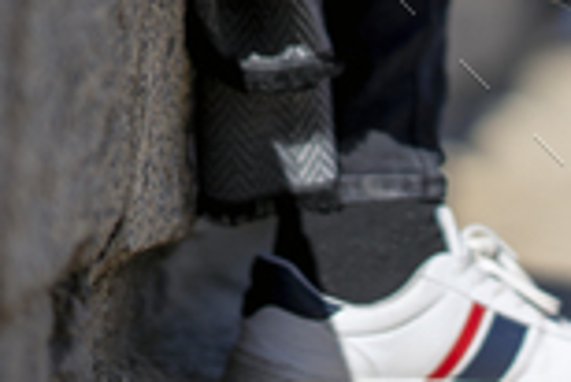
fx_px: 5160
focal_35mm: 325
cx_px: 716
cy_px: -50
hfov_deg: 6.3
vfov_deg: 4.2
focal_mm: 85
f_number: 1.4
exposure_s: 1/4000
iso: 50
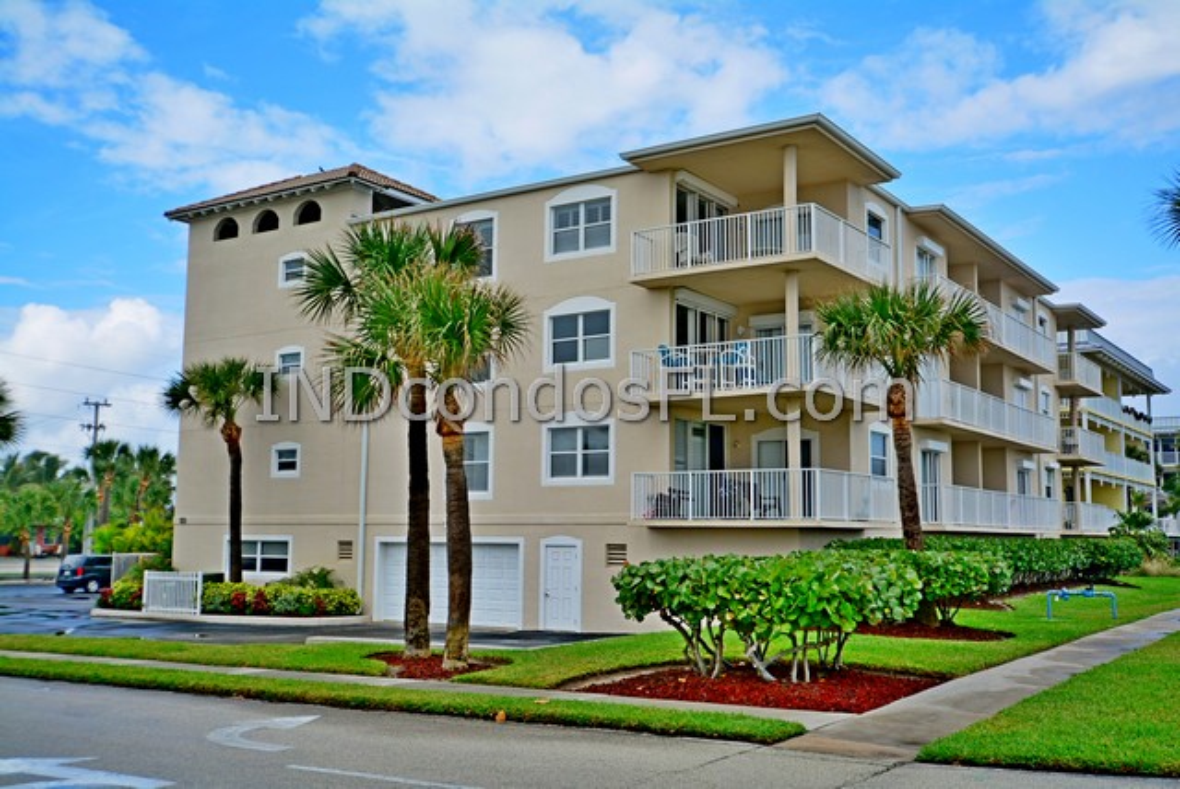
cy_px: 394
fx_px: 1181
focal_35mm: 36
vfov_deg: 36.9
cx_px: 590
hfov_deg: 53.1
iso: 100
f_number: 7.1
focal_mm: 24
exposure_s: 1/200
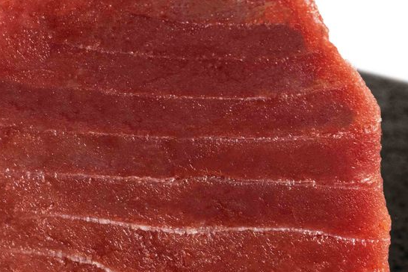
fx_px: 850
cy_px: 153
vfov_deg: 18.2
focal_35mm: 75
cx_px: 95
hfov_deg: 26.6
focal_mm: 22
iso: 800
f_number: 8
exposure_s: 1/100
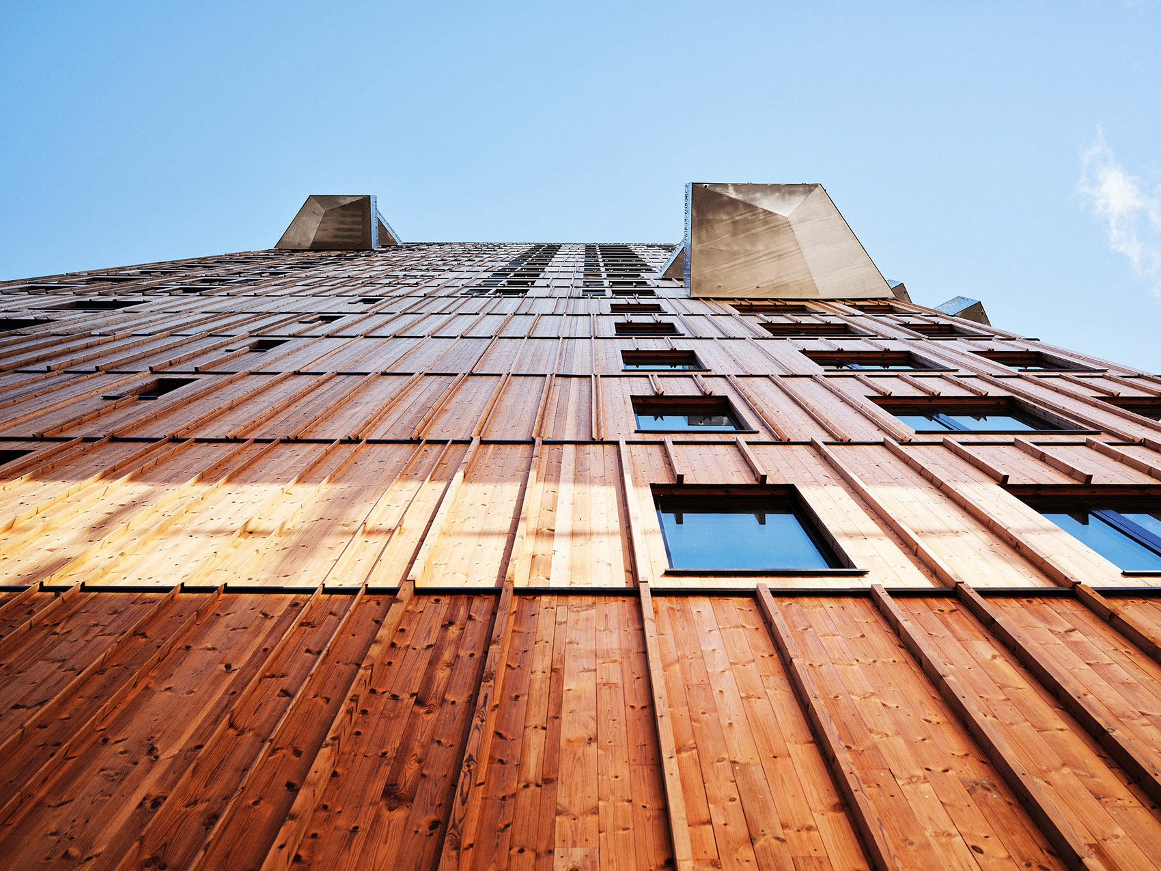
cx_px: 580
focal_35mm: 36
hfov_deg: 51.4
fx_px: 1207
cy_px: 436
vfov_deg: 39.7
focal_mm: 45
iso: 400
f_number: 7.1
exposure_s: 1/320
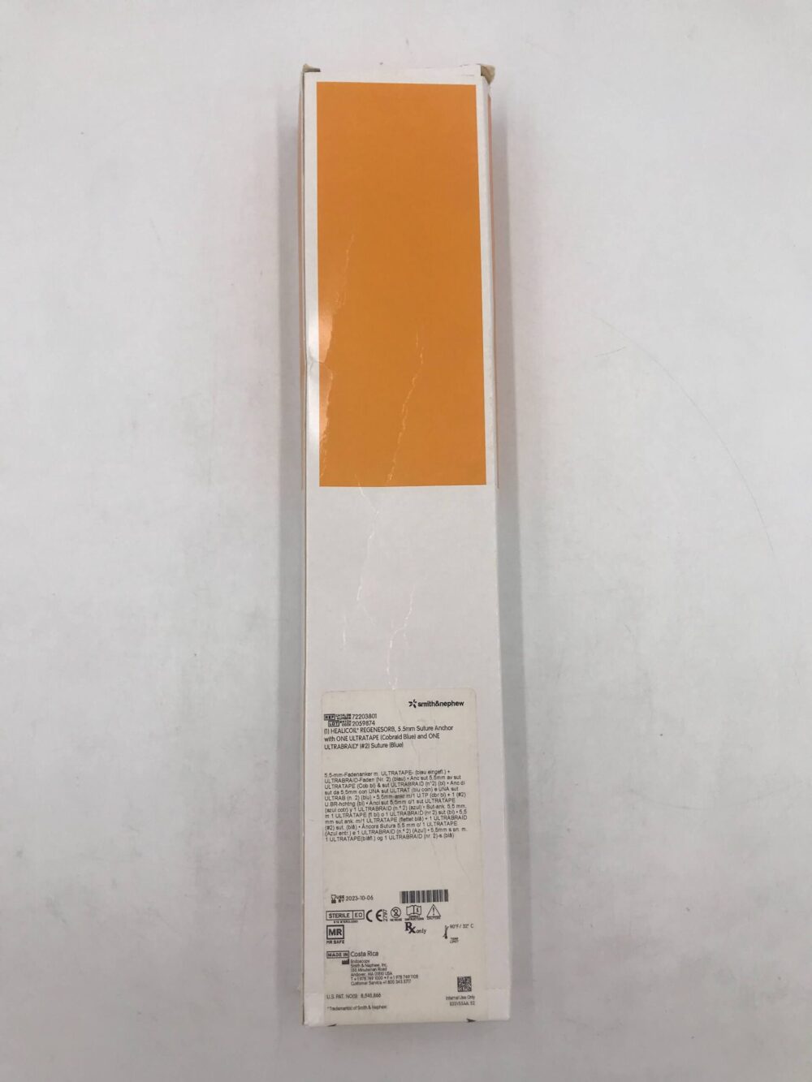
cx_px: 406
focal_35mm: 28
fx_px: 876
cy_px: 541
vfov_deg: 63.4
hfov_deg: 49.8
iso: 20
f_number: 1.8
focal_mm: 3.99
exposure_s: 1/329
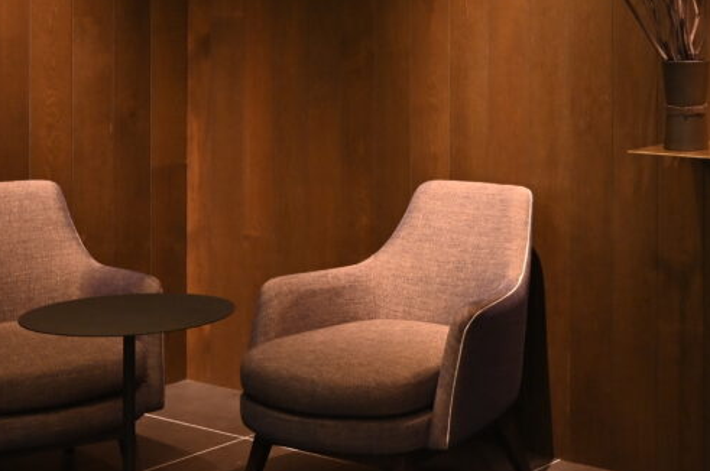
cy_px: -29
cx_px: 680
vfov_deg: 18.3
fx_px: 1418
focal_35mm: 72
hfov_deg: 26.8
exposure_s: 1/5
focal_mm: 23
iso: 640
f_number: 11
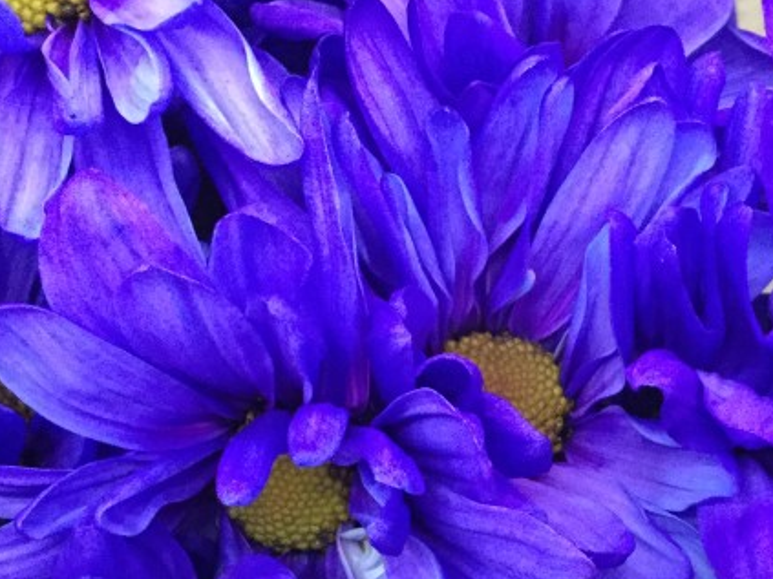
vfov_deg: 19.4
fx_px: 1674
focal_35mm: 75
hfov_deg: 25.6
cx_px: 609
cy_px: 477
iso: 200
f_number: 2.4
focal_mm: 3.3
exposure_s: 1/30
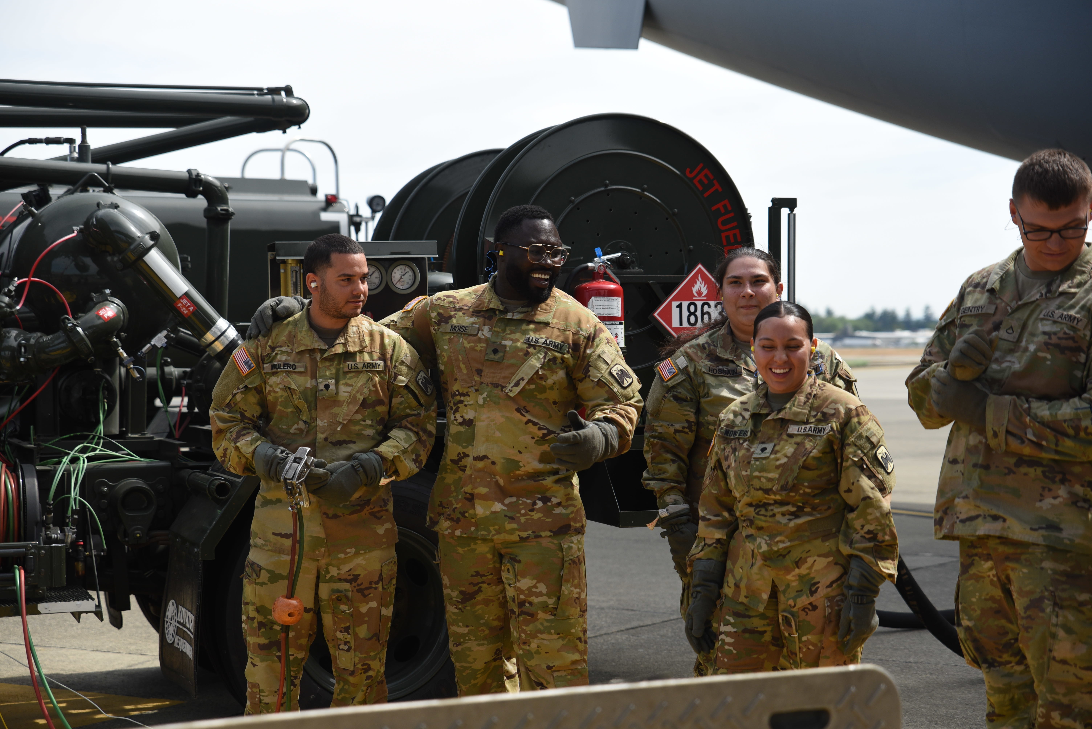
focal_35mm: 70
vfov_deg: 19.5
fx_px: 2124
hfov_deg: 28.8
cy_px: 364
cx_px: 546
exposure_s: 1/2000
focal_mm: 70
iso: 320
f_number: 3.2
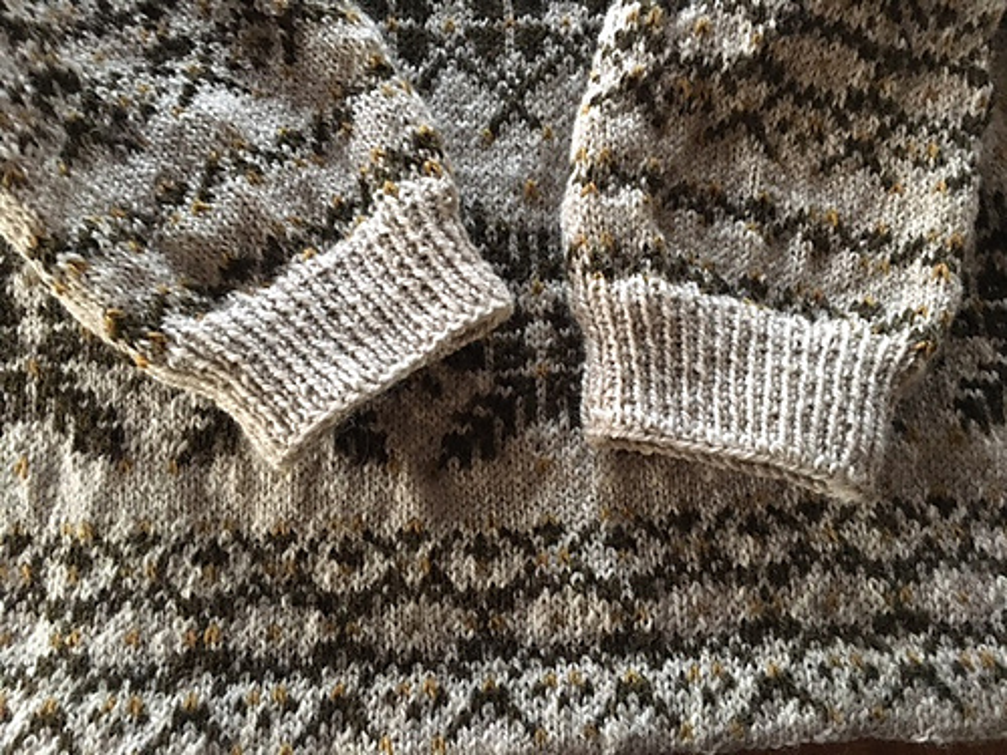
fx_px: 844
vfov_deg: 48.2
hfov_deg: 61.7
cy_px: 378
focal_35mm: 29
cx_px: 504
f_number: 2.2
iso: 250
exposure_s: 1/15
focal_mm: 4.15
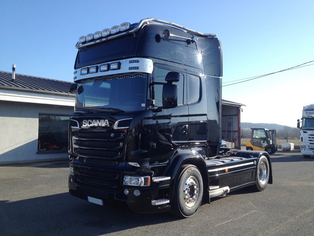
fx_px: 317
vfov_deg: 40.7
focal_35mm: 35
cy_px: 118
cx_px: 157
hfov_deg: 52.6
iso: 50
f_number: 2.4
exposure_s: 1/849
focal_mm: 4.28
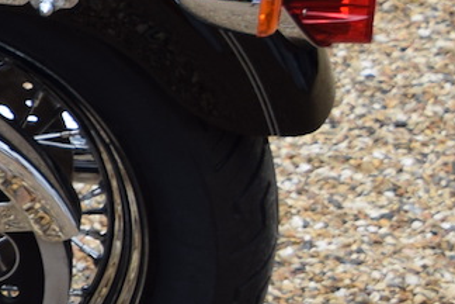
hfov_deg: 7.2
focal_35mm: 259
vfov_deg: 5.3
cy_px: 8
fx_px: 3273
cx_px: -851
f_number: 8
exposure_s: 1/250
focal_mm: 28
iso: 220
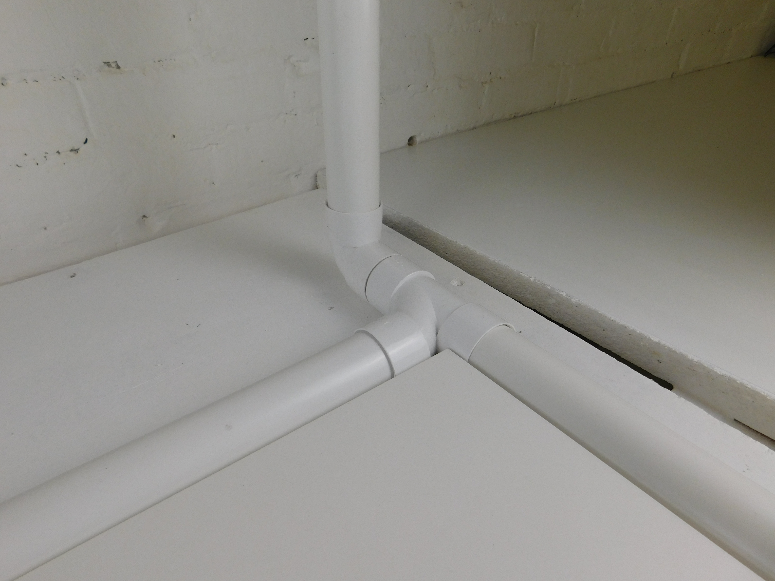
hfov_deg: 73.9
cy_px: 290
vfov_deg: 58.9
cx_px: 388
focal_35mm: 23
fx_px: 515
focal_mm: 4
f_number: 3
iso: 125
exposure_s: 1/200
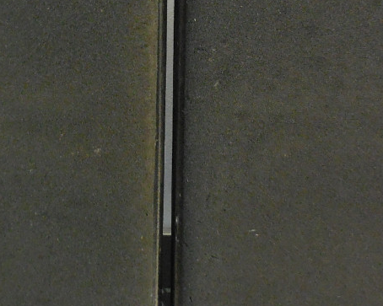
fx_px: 623
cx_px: 160
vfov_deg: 27.3
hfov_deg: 34.1
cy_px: 82
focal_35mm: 55
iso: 800
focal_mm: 4.5
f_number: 3.3
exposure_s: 1/3
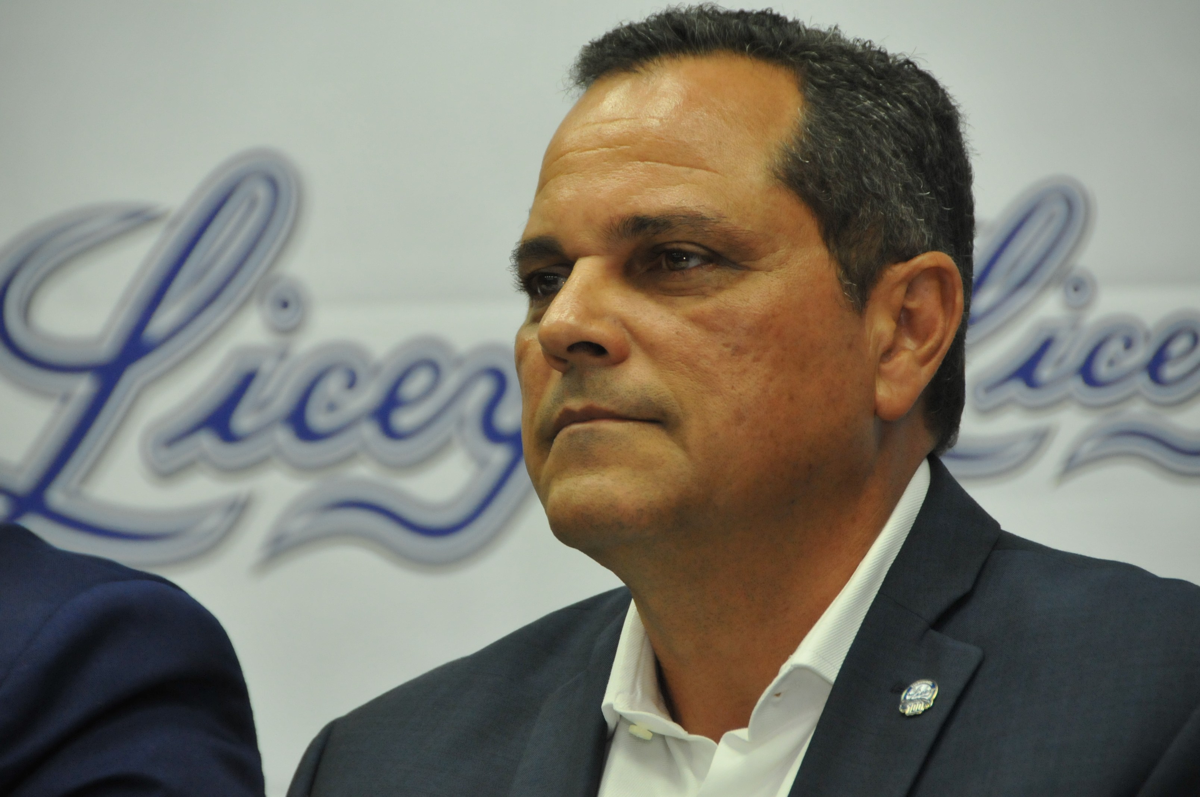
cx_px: 600
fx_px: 9988
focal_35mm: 300
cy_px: 398
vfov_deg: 4.6
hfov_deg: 6.9
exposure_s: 1/100
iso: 1600
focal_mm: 200
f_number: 5.6
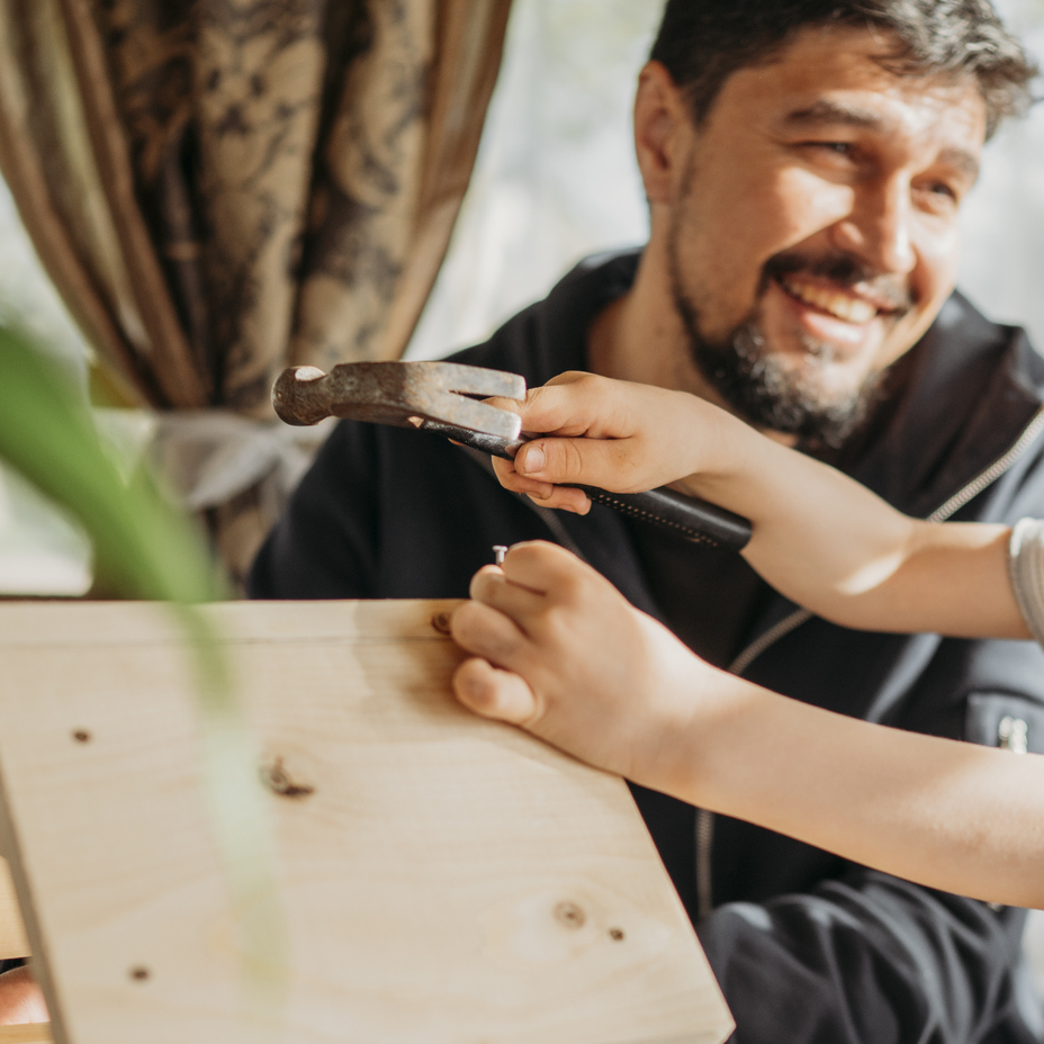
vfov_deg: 25.2
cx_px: 649
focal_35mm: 68
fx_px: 2320
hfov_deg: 25.3
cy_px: 712
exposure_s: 1/1250
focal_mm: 35
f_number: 1.8
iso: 250
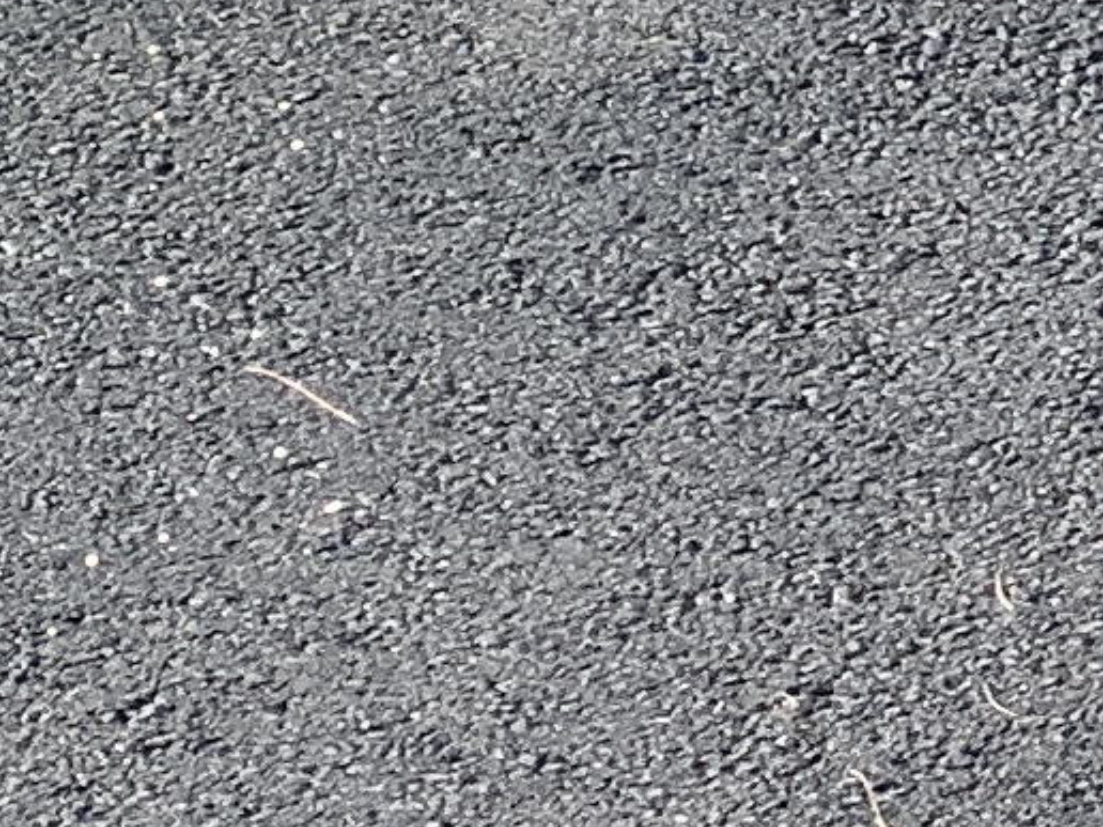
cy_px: -135
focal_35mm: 203
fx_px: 6468
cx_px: 2873
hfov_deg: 8.6
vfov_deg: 7.3
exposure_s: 1/350
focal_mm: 4.25
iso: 25
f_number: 1.8
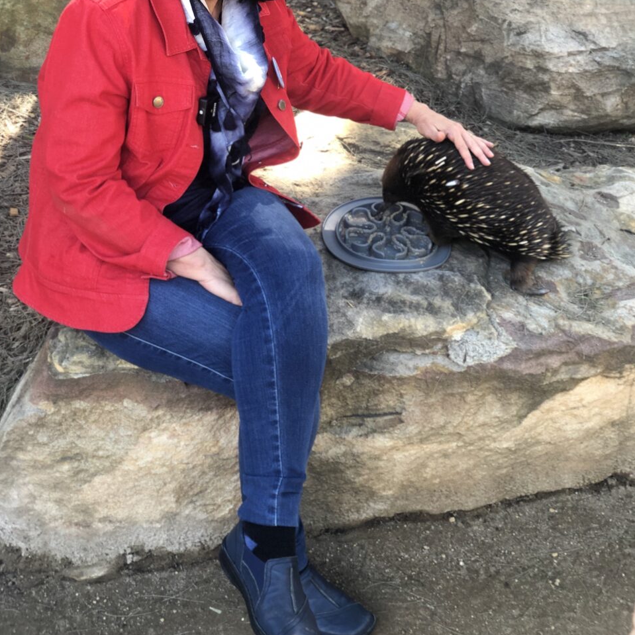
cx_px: 317
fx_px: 1287
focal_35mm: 62
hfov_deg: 27.7
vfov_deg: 27.6
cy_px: 223
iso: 50
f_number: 2.4
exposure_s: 1/60
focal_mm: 6
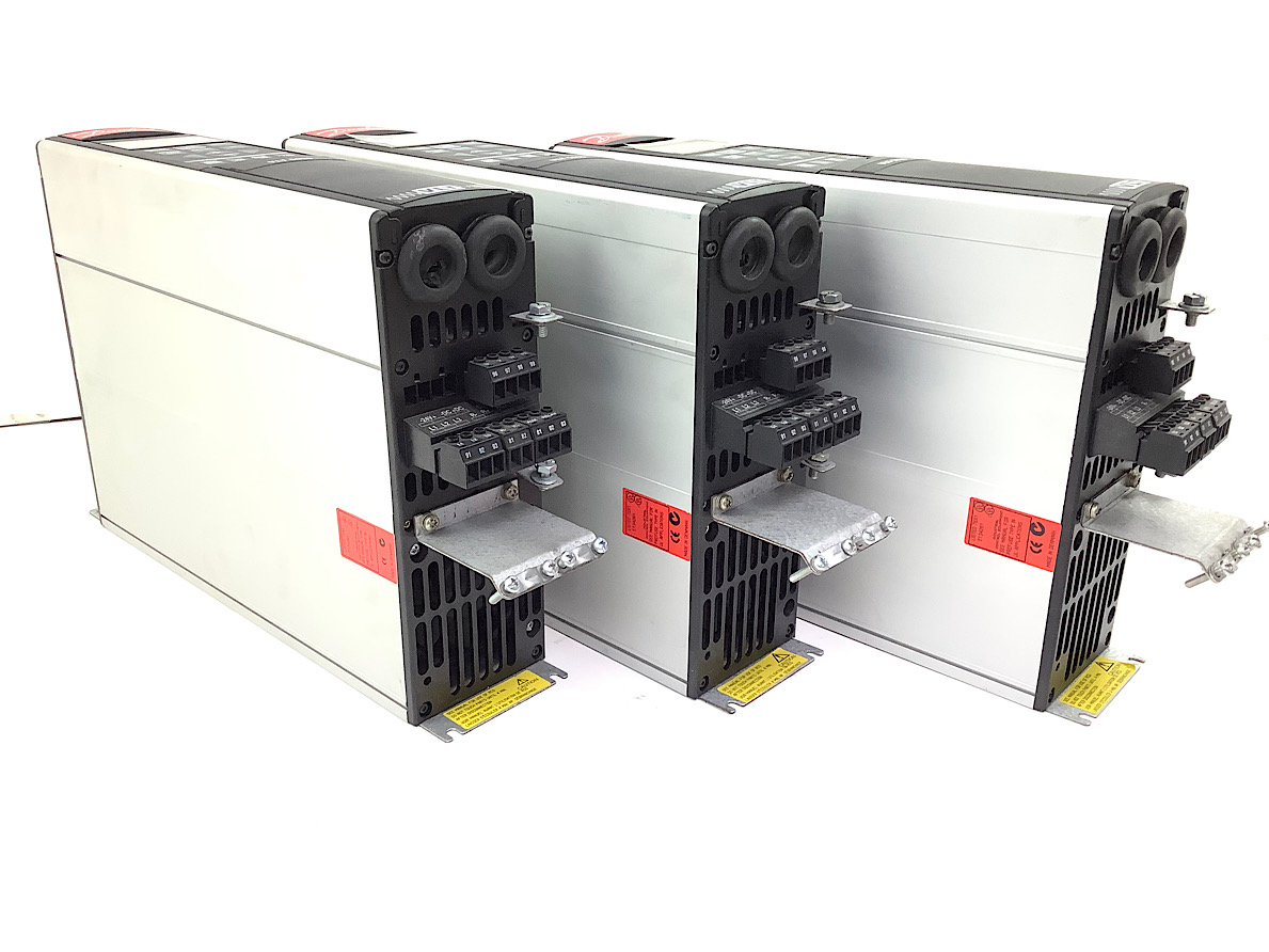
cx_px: 634
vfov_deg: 45.4
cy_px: 476
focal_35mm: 31
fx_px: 1137
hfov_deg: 58.3
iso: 64
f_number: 2.4
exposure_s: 1/50
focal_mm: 3.3
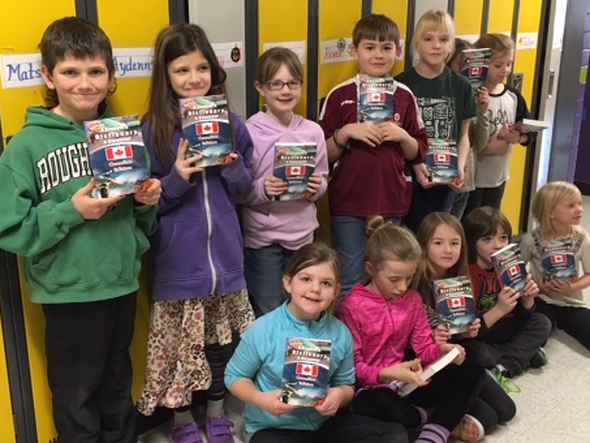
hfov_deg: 45.8
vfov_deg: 35.2
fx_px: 699
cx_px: 297
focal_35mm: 41
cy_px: 218
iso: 100
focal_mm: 4.15
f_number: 2.2
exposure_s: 1/30
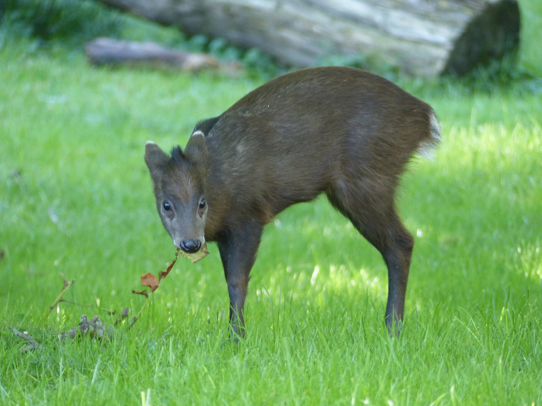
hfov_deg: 3.3
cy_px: 203
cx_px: 271
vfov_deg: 2.5
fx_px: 9394
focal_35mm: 600
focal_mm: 108
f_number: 2.8
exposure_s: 1/125
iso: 320
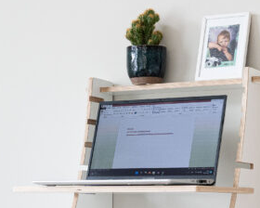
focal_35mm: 120
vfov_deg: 12.6
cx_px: 159
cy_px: 231
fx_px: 923
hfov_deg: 16.0
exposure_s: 1/40
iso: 800
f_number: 5.6
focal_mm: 35
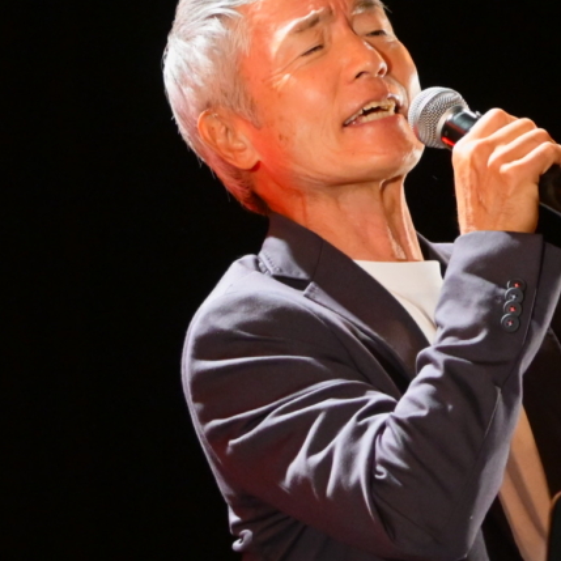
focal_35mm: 593
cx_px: 811
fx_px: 10873
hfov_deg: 2.9
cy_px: 188
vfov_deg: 3.0
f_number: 4.8
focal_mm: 125
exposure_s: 1/250
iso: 3200
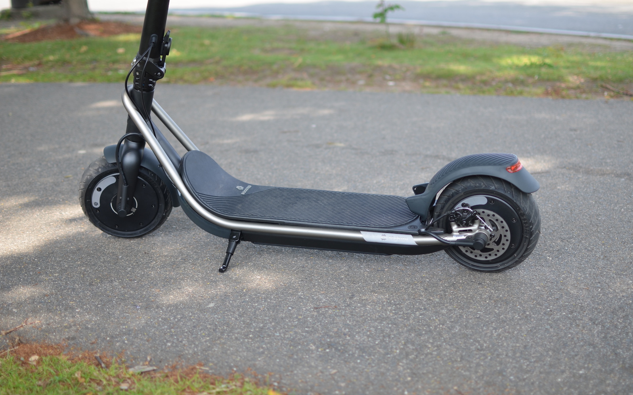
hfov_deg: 37.9
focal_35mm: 54
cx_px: 317
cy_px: 203
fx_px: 923
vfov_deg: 24.2
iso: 100
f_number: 1.8
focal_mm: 35
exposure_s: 1/640
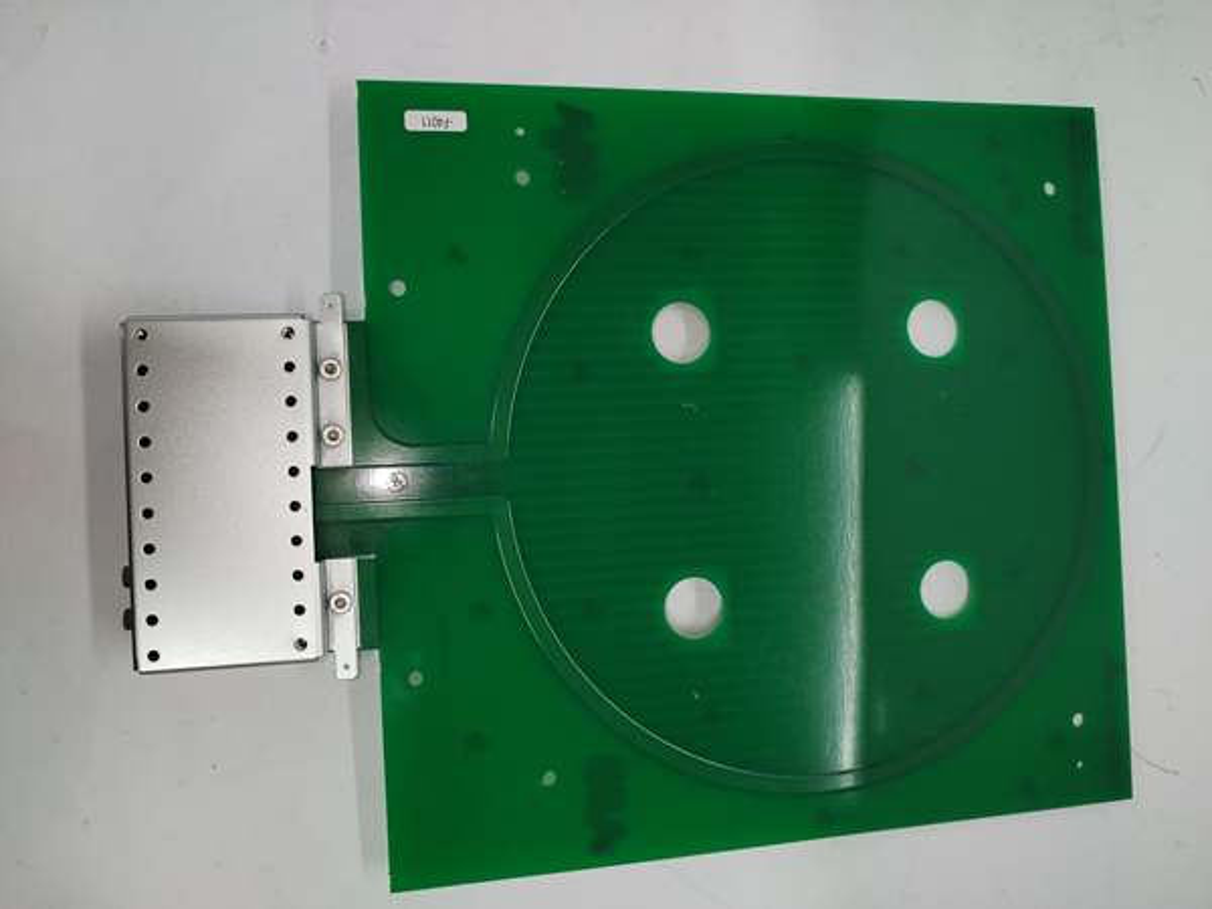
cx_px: 606
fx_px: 910
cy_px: 454
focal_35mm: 26
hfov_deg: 67.3
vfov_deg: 53.1
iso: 250
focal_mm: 4.75
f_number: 1.8
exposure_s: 1/100
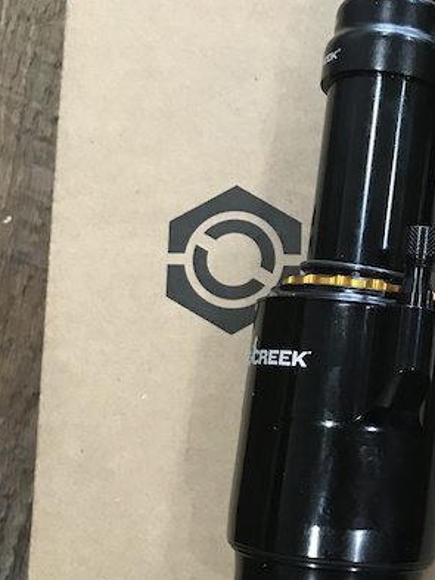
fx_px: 955
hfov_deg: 24.5
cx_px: 435
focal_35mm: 57
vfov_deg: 33.8
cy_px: 316
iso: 50
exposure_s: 1/15
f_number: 1.8
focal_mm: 3.99
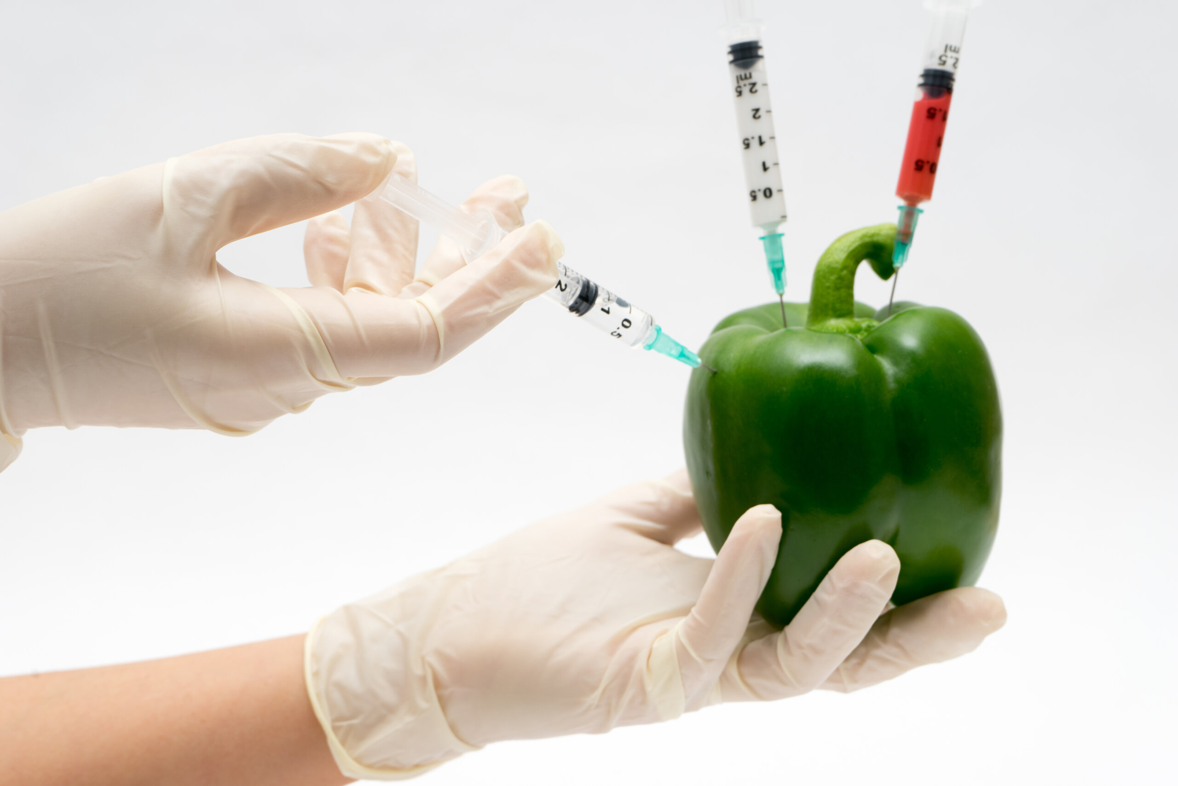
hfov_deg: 33.9
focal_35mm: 59
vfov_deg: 23.0
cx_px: 589
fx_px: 1931
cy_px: 393
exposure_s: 1/80
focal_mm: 59
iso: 100
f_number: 10
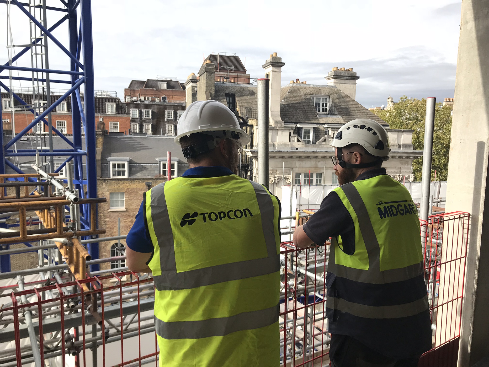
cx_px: 244
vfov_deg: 49.7
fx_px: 396
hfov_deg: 63.4
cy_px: 184
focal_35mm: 28
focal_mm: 3.99
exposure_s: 1/1473
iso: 20
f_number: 1.8
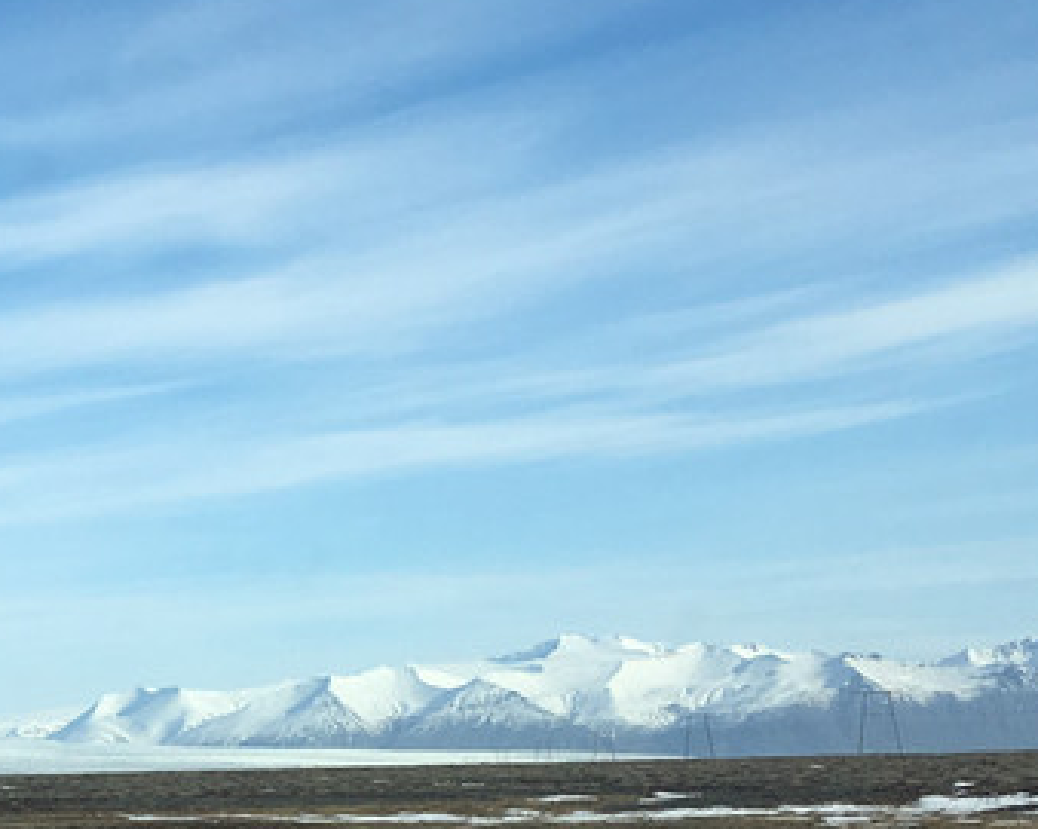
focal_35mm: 89
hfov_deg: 19.3
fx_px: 2733
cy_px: 664
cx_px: -418
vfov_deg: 17.1
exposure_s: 1/1923
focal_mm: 4.15
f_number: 2.2
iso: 25
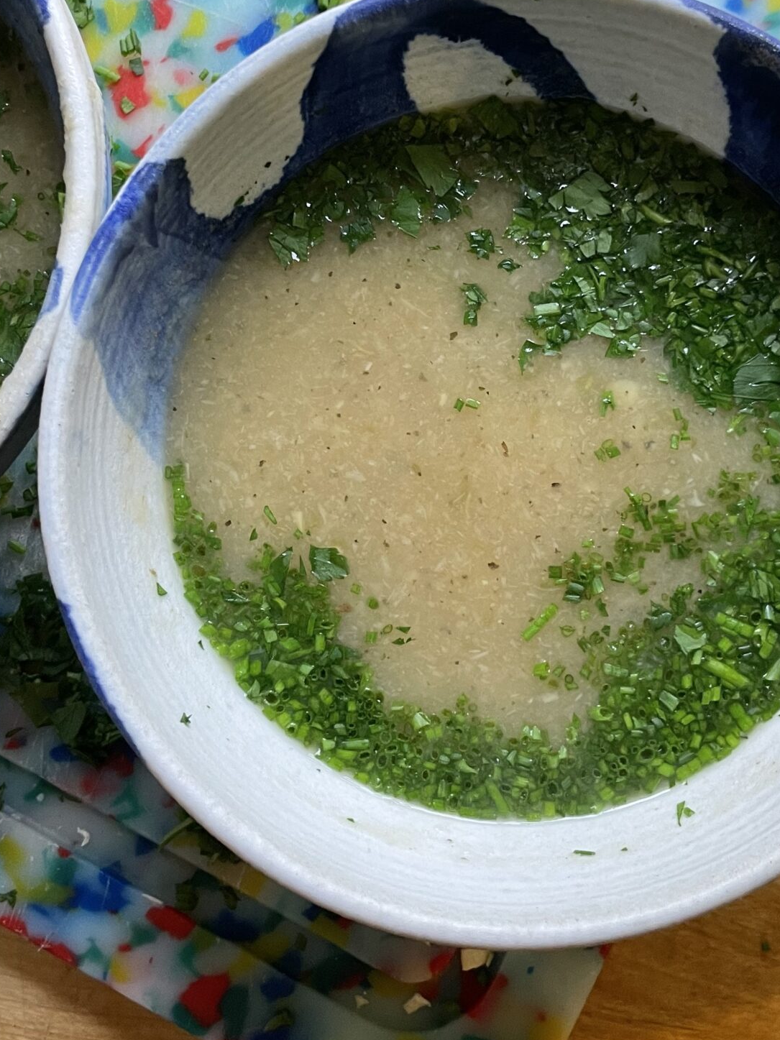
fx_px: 1382
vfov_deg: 40.5
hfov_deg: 31.5
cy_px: 315
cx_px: 449
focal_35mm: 46
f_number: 1.6
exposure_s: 1/60
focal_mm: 4.2
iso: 125
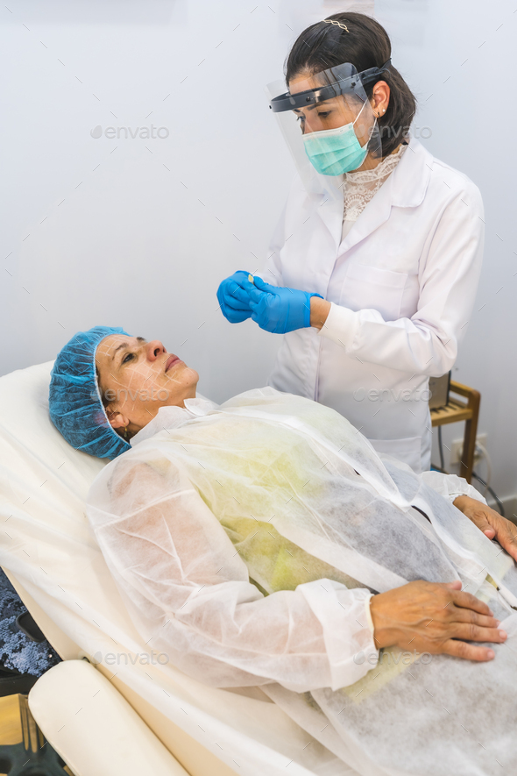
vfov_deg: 54.4
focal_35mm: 35
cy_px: 388
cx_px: 258
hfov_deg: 37.9
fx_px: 754
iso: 250
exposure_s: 1/160
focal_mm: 35
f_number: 2.8
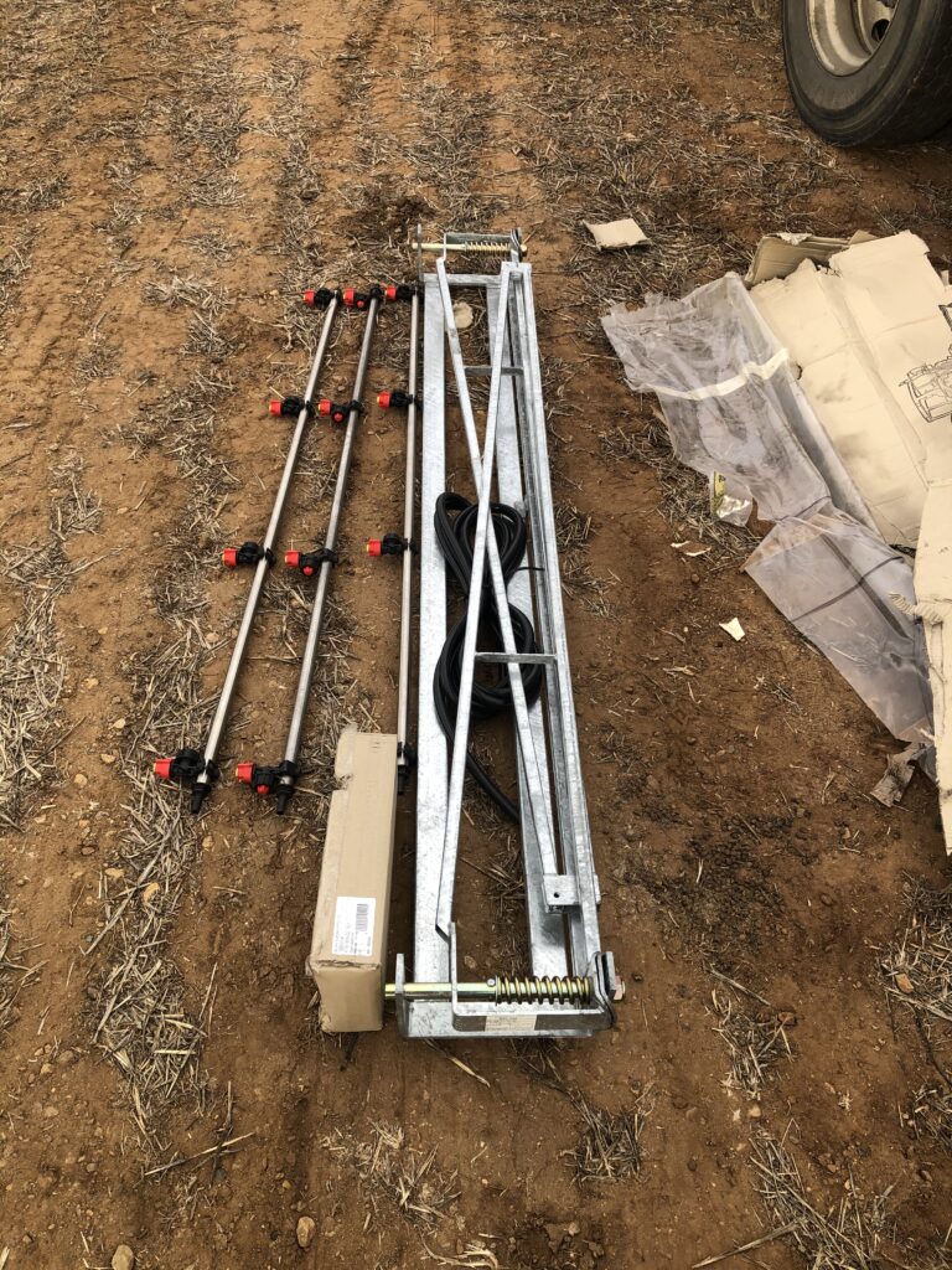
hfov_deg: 49.7
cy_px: 635
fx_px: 1027
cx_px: 476
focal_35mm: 28
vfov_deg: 63.4
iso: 20
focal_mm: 3.99
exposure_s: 1/146
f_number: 1.8
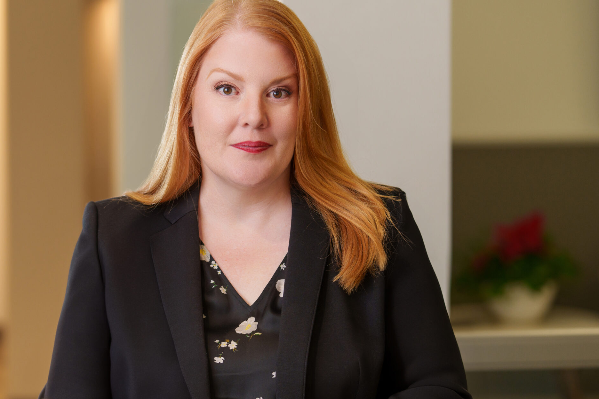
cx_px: 229
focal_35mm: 134
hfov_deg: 15.3
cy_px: 227
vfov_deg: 10.2
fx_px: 2229
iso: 400
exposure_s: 1/125
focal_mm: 98
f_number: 3.2
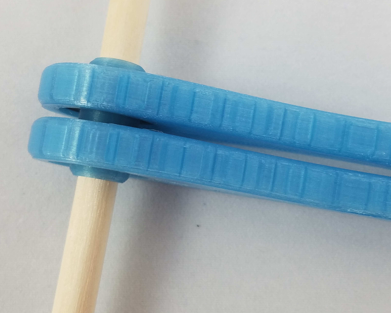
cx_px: 173
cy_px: 138
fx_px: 370
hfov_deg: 55.5
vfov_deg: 45.7
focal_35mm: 32
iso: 64
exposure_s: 1/60
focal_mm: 4.2
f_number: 1.7
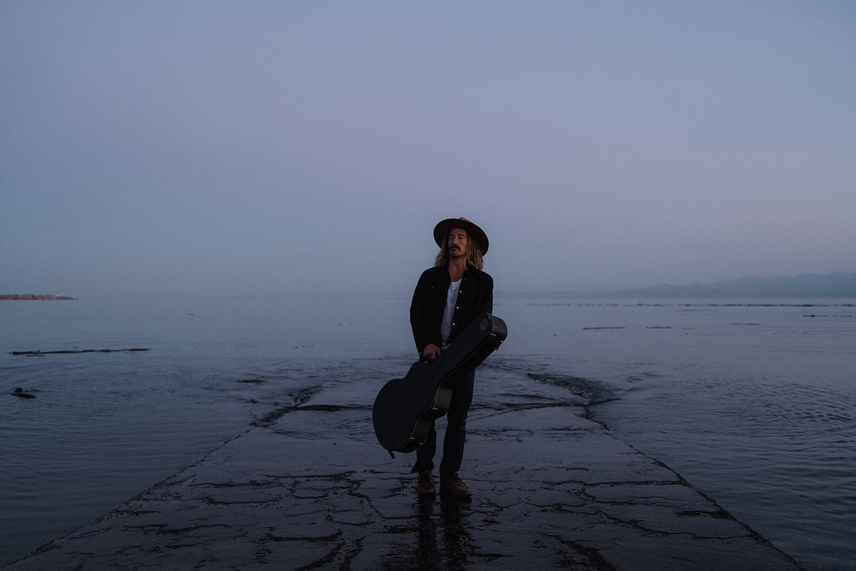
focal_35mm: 35
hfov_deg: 54.4
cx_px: 428
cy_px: 286
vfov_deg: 37.9
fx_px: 832
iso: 5000
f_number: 2.8
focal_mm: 35
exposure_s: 1/500
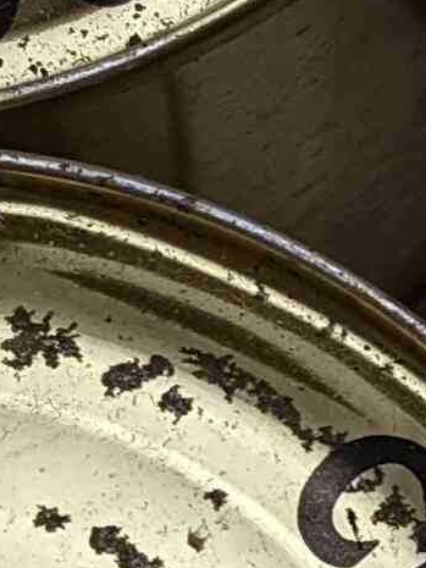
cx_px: 676
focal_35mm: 234
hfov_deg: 6.3
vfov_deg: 8.5
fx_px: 3838
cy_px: 337
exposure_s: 1/360
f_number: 1.73
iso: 58
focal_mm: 4.38
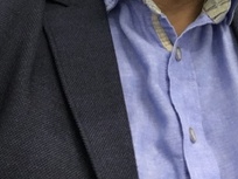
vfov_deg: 15.1
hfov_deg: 21.3
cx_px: 182
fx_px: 626
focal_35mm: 91
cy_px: -83
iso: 80
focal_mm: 2.65
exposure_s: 1/17
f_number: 2.2
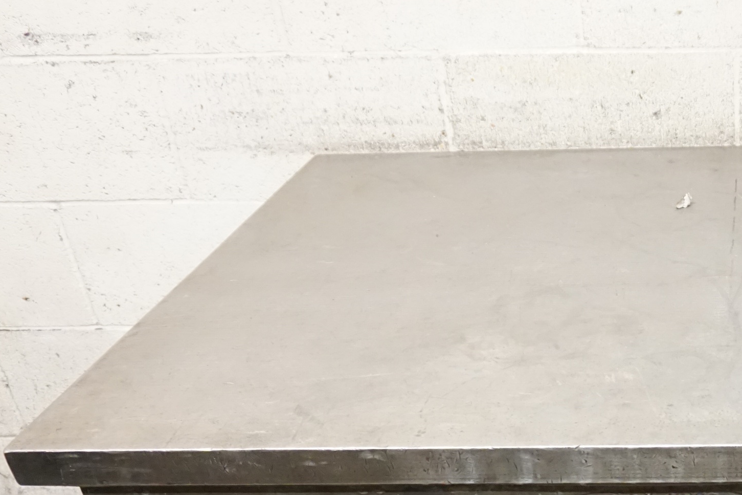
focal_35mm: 54
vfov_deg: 23.6
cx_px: 722
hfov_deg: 34.0
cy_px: 539
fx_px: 1113
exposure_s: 1/60
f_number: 3.5
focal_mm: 16
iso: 3200
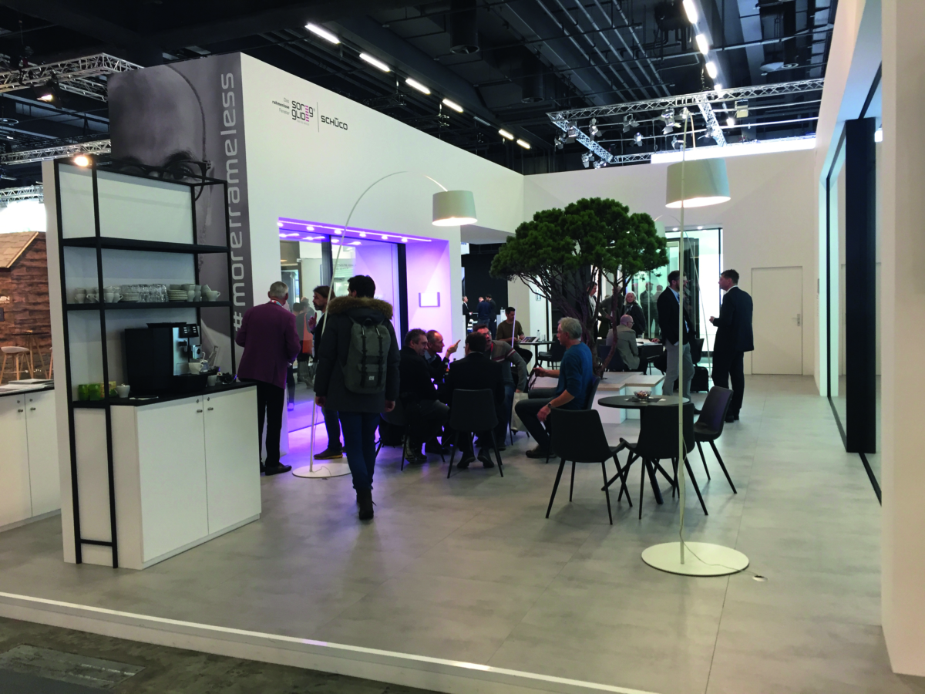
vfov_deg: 48.2
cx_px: 462
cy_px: 347
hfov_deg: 61.7
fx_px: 775
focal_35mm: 29
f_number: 2.2
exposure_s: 1/33
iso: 100
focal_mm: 4.15
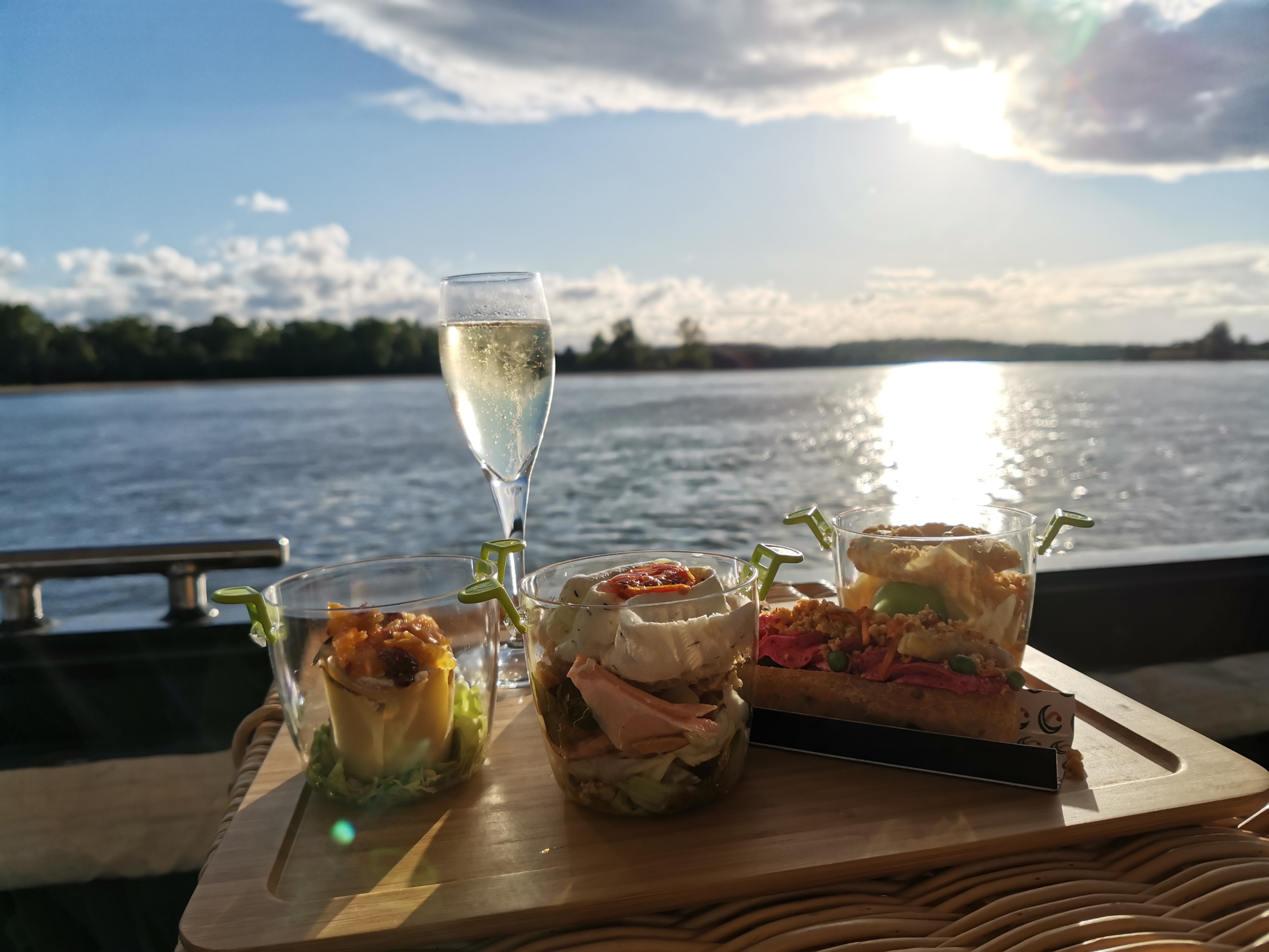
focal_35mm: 26
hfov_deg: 67.3
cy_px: 476
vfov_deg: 53.1
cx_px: 634
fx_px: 953
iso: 50
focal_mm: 4.66
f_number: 1.4
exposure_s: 1/5525
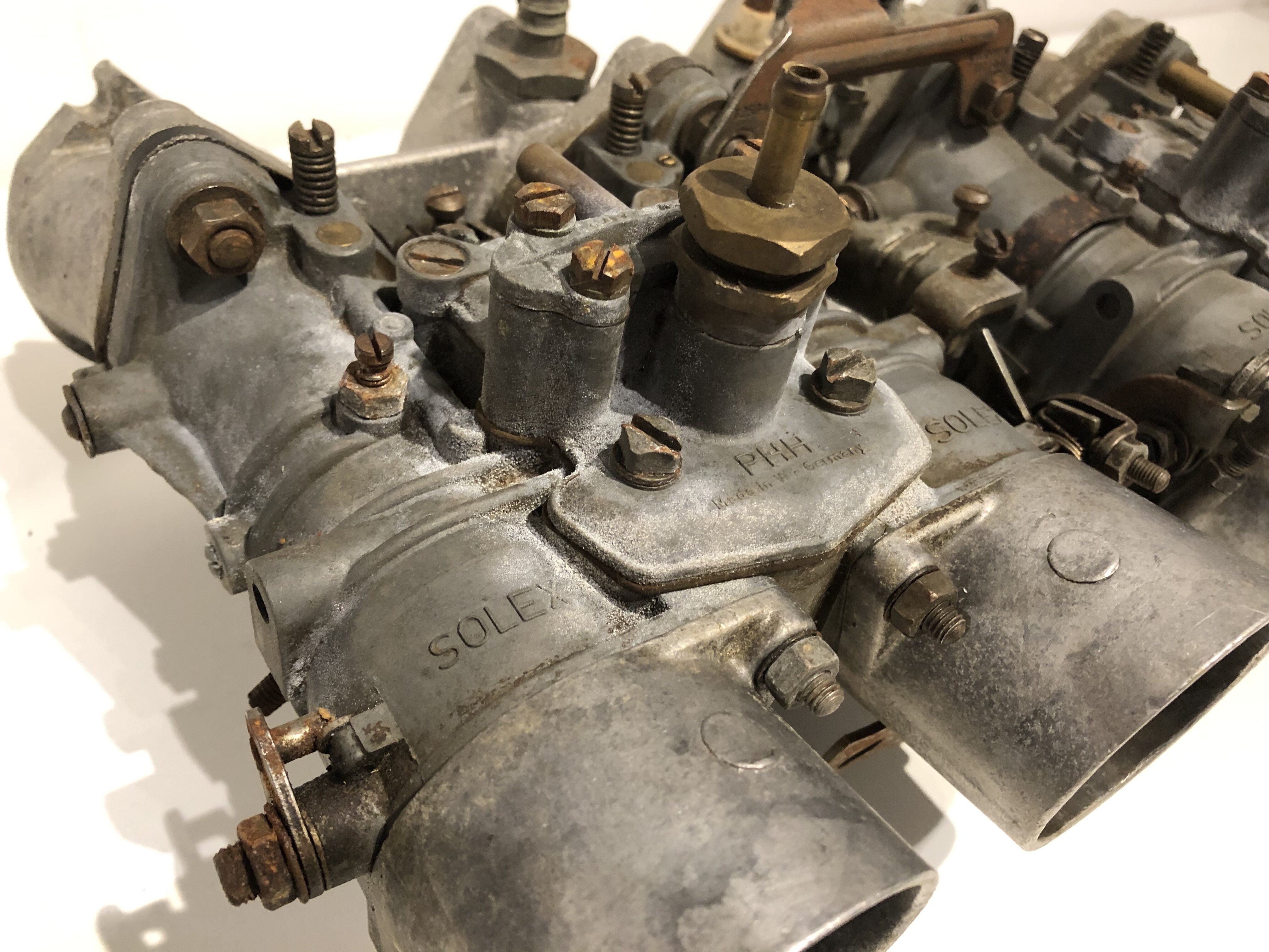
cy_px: 476
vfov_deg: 49.7
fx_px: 1026
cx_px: 634
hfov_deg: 63.4
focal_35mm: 28
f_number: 1.8
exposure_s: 1/17
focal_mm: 4
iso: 100
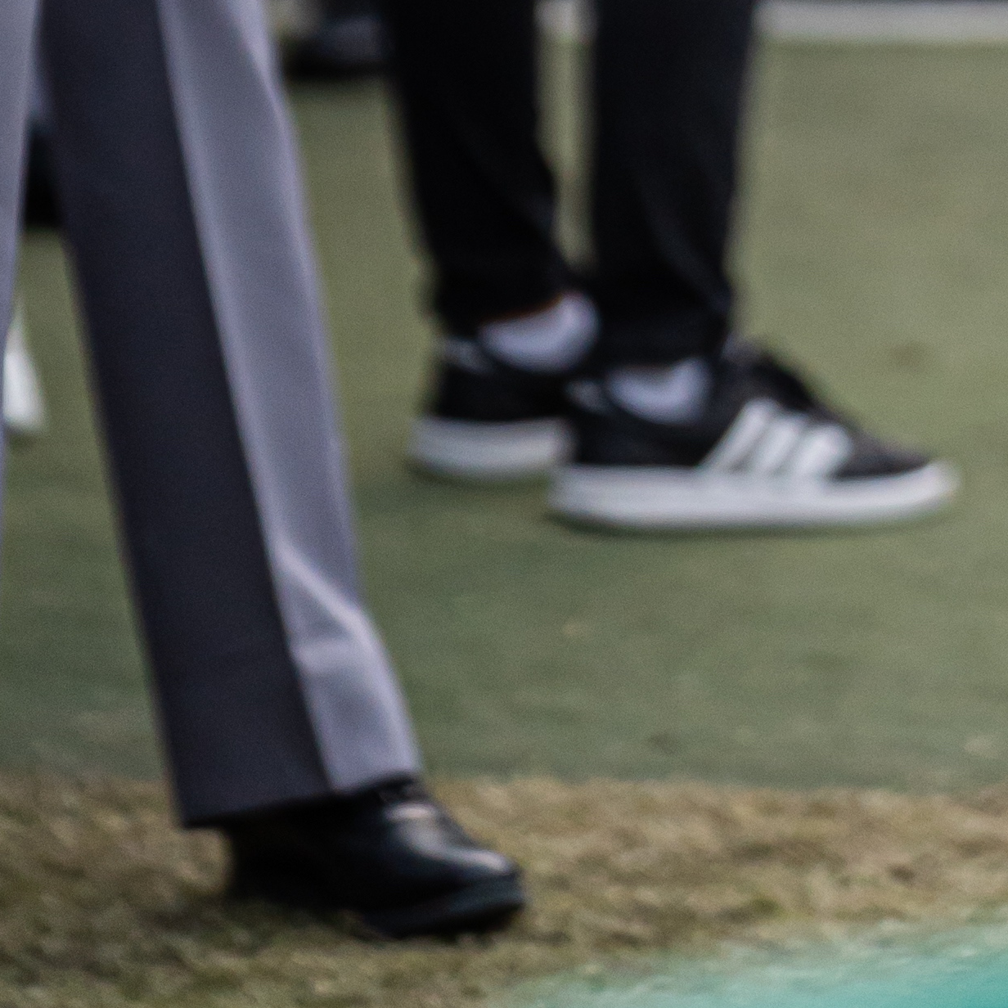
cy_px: -1166
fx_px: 17593
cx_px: 1581
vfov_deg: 3.3
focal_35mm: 534
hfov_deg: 3.3
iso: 1000
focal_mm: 129
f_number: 2.8
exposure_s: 1/2000
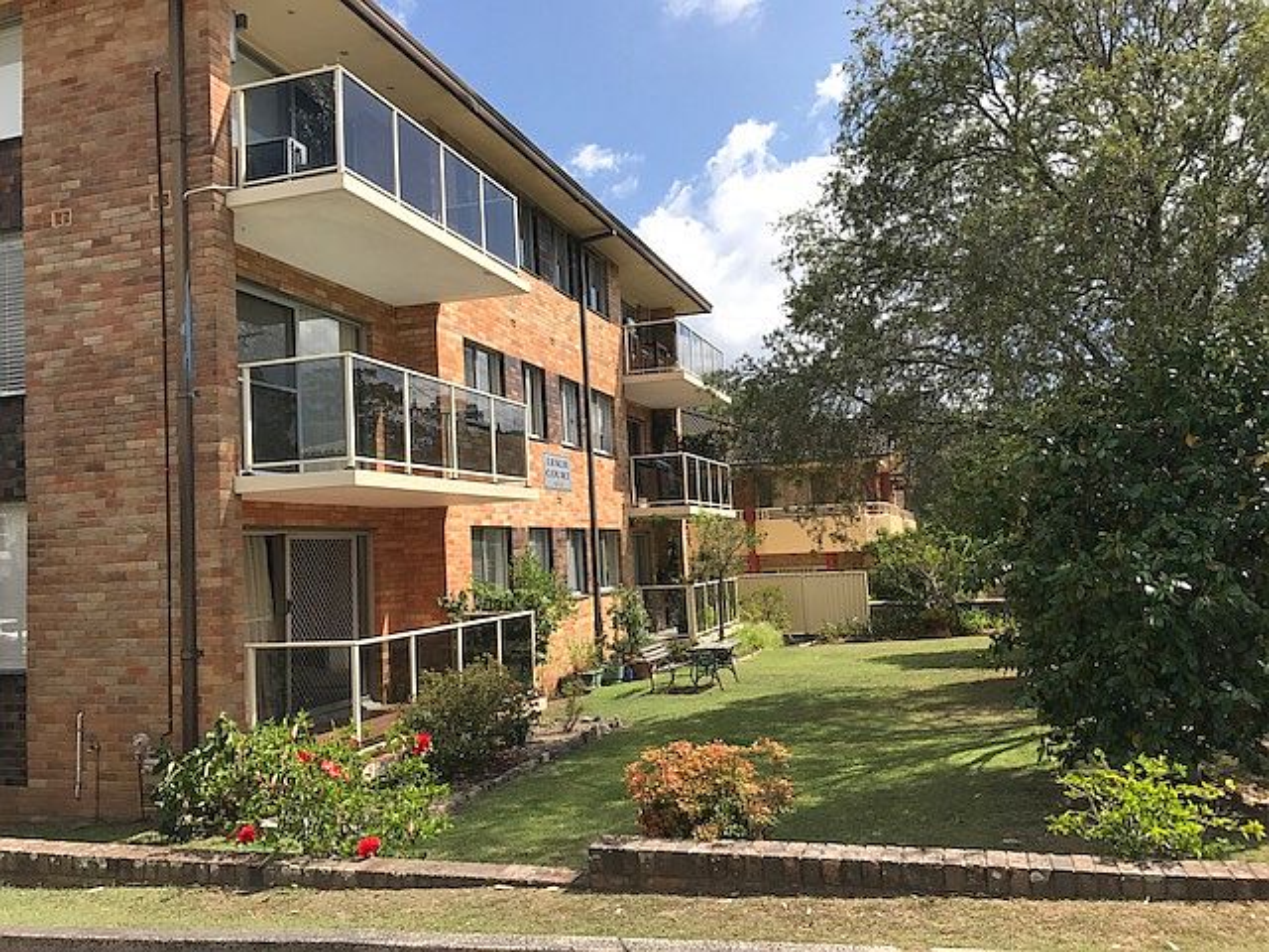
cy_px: 476
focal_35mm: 28
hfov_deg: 63.4
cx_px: 634
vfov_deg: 49.7
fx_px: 1026
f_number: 1.8
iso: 20
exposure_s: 1/1842
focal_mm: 3.99
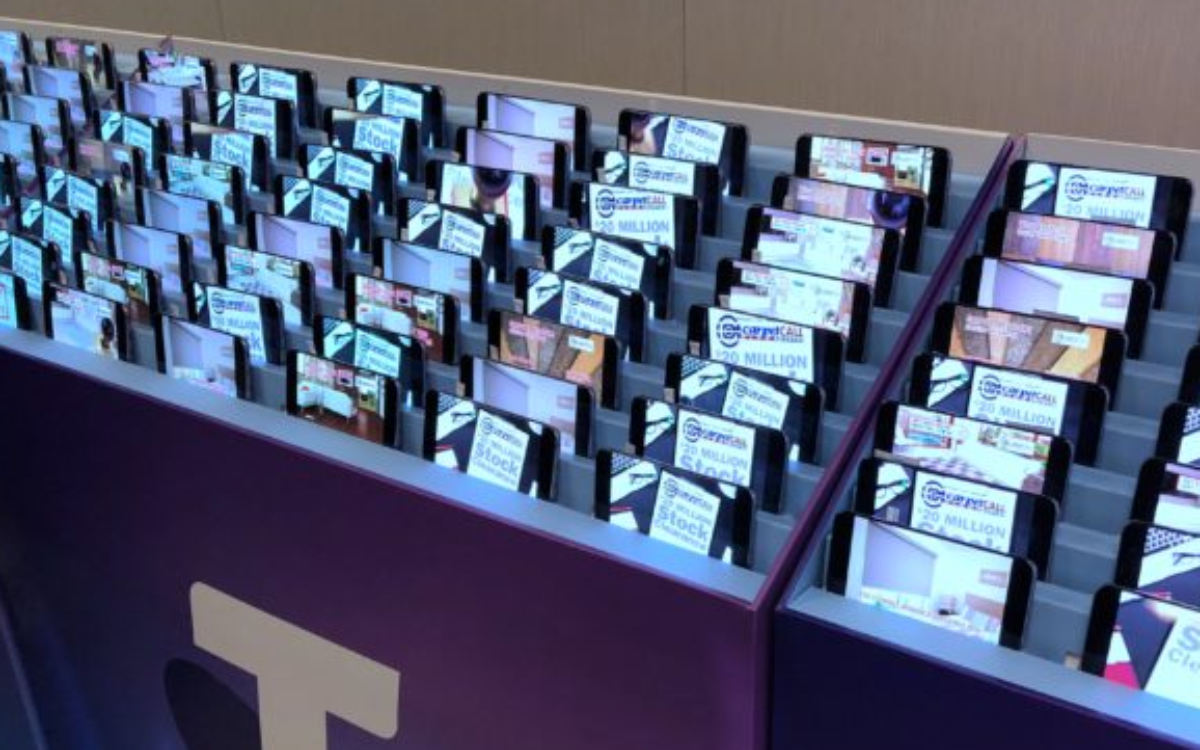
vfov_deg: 34.1
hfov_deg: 52.4
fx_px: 1210
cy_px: 507
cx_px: 725
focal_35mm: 37
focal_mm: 4
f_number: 1.8
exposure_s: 1/22
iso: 40
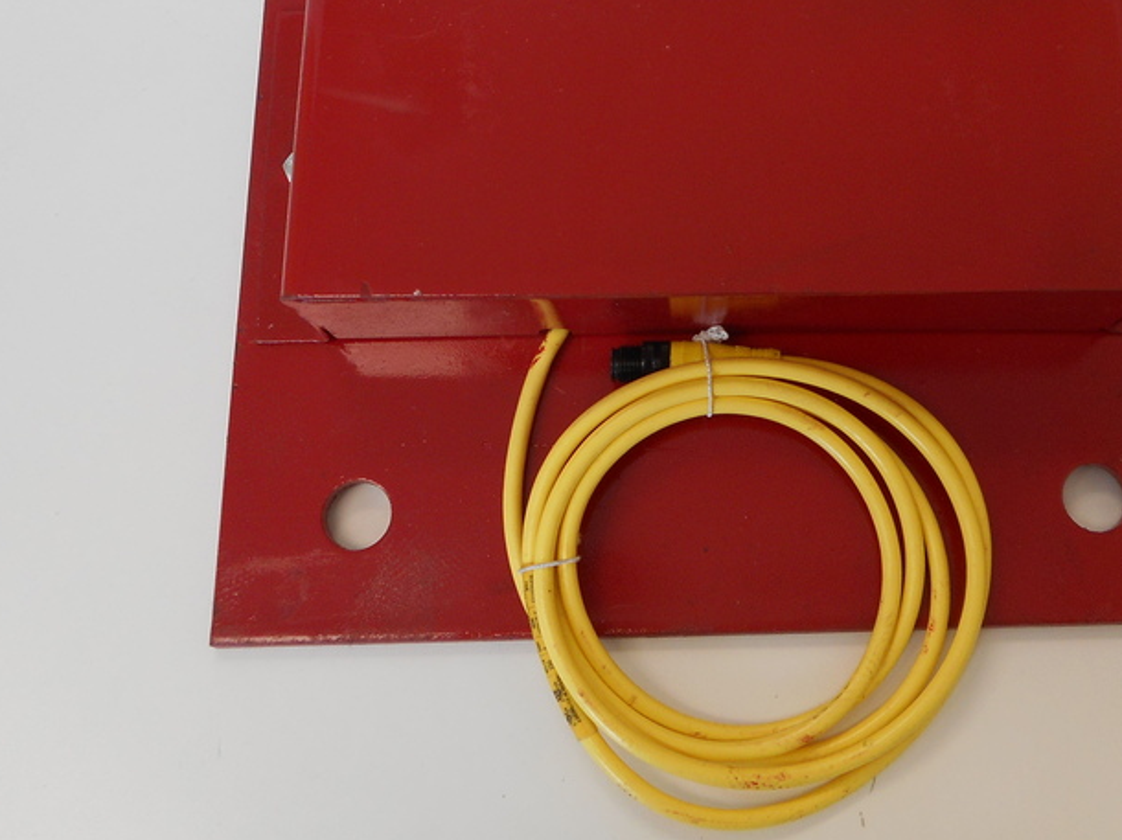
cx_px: 708
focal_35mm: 42
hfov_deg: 44.4
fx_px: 1361
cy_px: 184
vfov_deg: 33.5
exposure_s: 1/30
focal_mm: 4.5
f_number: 3.7
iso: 80
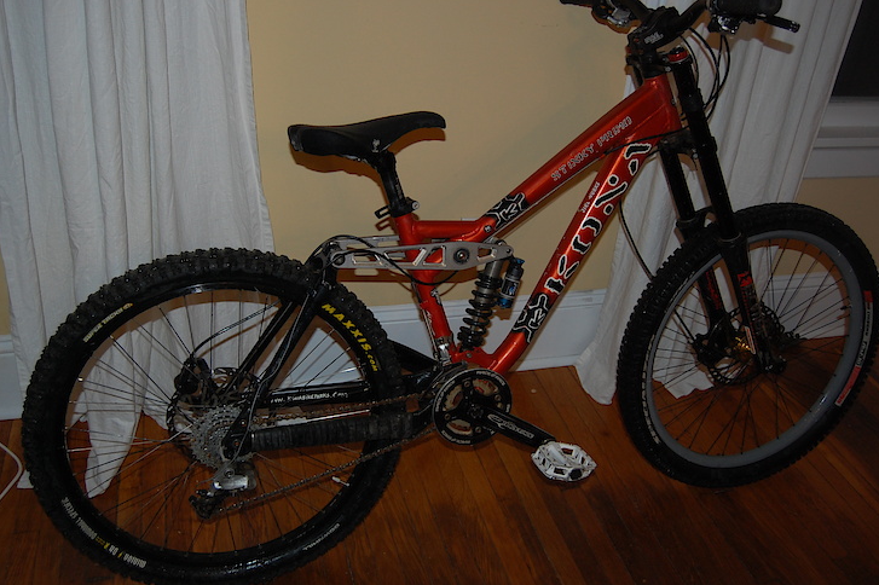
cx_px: 440
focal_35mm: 33
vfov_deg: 39.9
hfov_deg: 57.2
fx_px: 805
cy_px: 299
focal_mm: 20
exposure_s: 1/60
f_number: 3.8
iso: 400
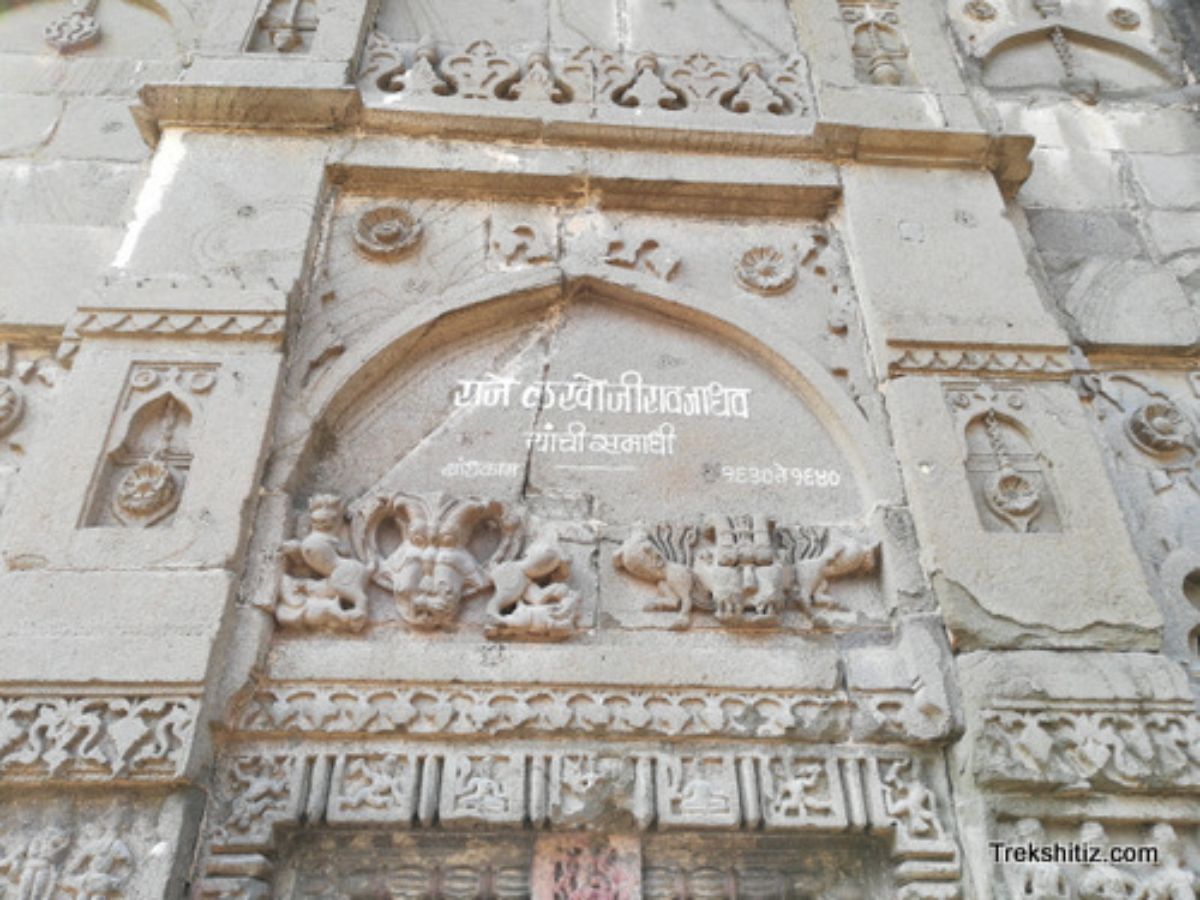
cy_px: 450
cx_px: 600
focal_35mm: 26
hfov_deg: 67.3
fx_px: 901
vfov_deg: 53.1
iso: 50
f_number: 2.2
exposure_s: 1/123
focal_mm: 3.81
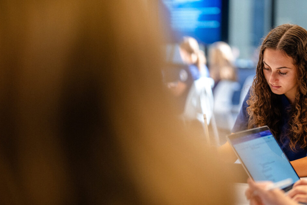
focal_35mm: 81
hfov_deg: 25.0
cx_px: 177
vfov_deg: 16.8
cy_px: 117
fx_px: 691
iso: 800
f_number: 1.2
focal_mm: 50
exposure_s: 1/250
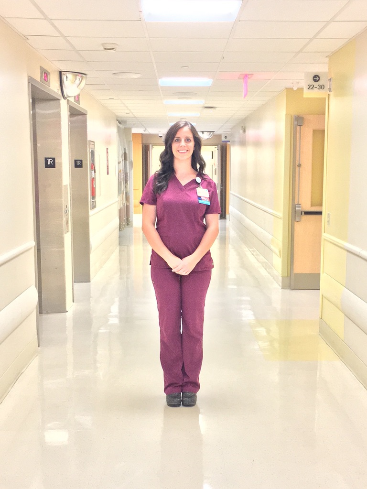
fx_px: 410
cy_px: 244
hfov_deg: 48.3
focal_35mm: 29
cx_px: 184
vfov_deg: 61.6
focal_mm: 4.15
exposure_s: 1/30
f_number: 2.2
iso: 80
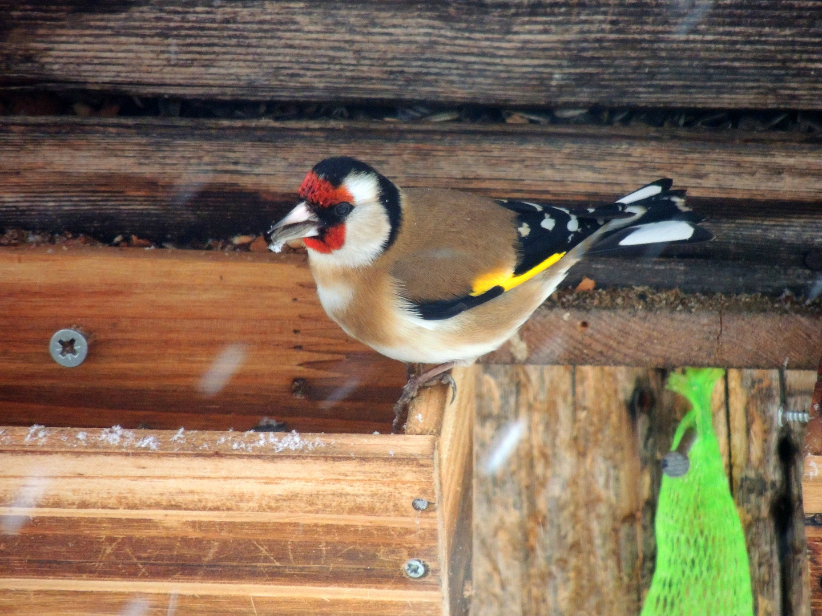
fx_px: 23746
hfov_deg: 2.0
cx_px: 411
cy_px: 308
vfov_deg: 1.5
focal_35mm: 1000
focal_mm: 180
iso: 800
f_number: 5.9
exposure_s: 1/125
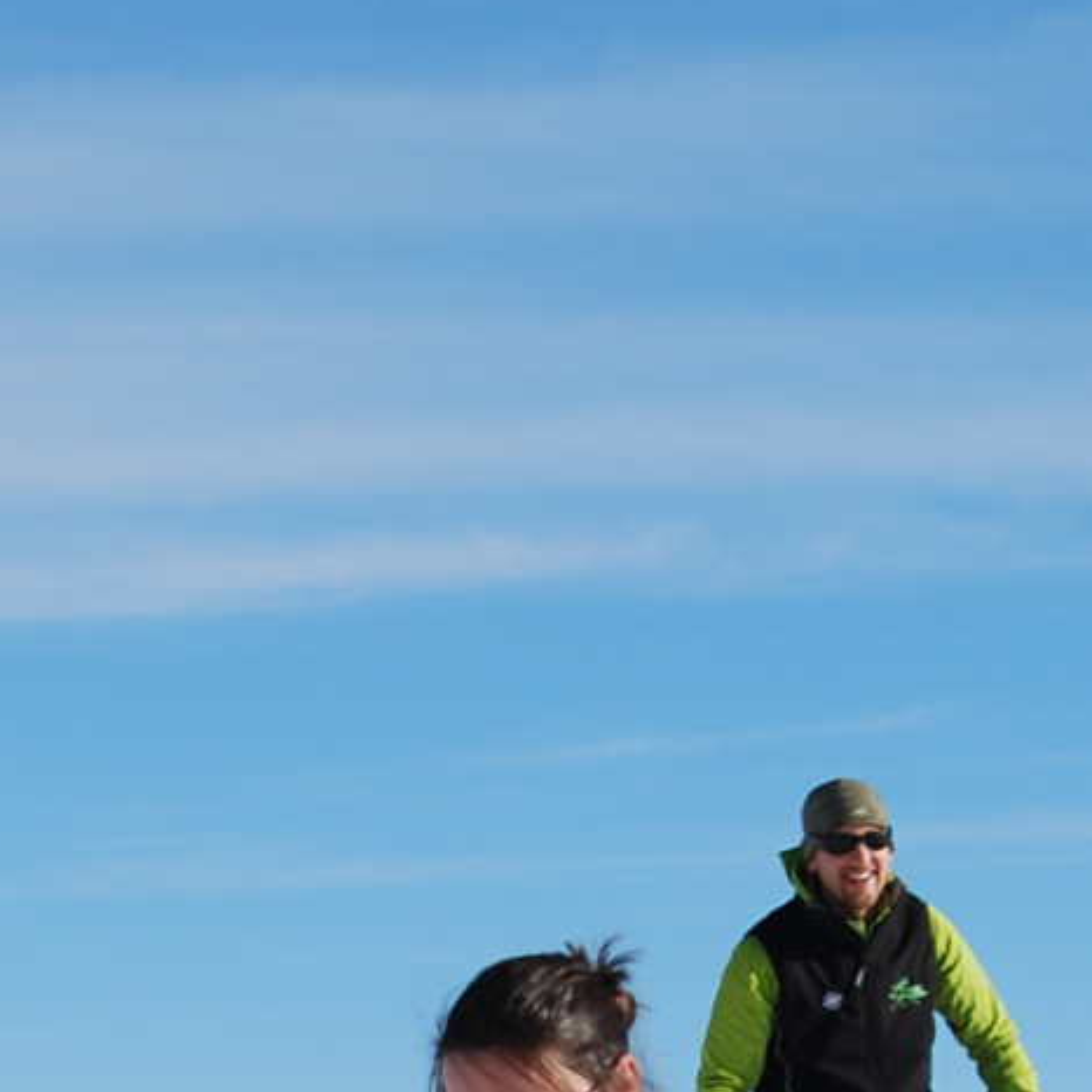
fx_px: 8958
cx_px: 354
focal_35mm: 251
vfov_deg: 6.9
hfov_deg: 7.0
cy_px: 1301
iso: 100
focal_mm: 40
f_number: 10
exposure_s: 1/320
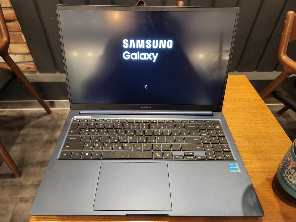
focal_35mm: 23
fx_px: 197
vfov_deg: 58.9
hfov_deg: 73.9
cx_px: 148
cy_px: 111
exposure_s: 1/120
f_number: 1.8
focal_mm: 5.4
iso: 1000
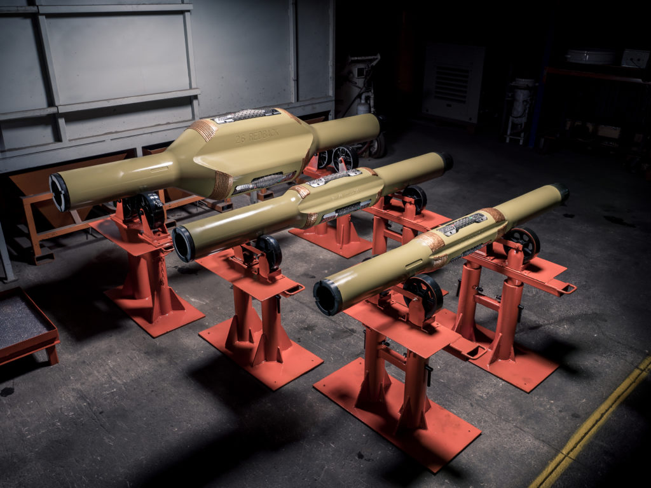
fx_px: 564
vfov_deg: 46.8
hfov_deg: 60.0
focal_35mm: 30
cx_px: 326
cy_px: 244
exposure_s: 1/320
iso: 64
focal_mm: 15
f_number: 8
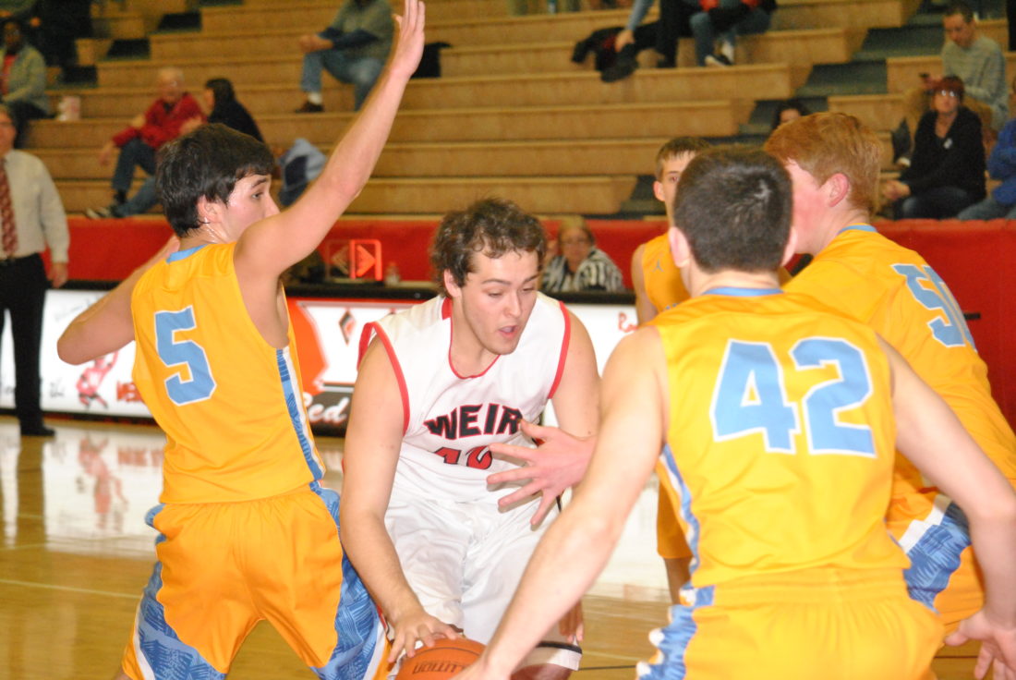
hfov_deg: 16.1
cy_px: 340
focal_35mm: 128
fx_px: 3602
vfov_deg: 10.8
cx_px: 508
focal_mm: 85
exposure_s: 1/200
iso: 1600
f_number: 4.5
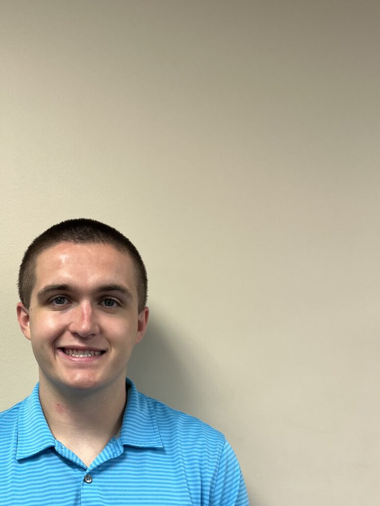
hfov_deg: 32.7
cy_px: 396
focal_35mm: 43
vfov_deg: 42.1
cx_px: 78
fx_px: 629
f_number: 1.5
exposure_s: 1/63
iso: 64
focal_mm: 5.7
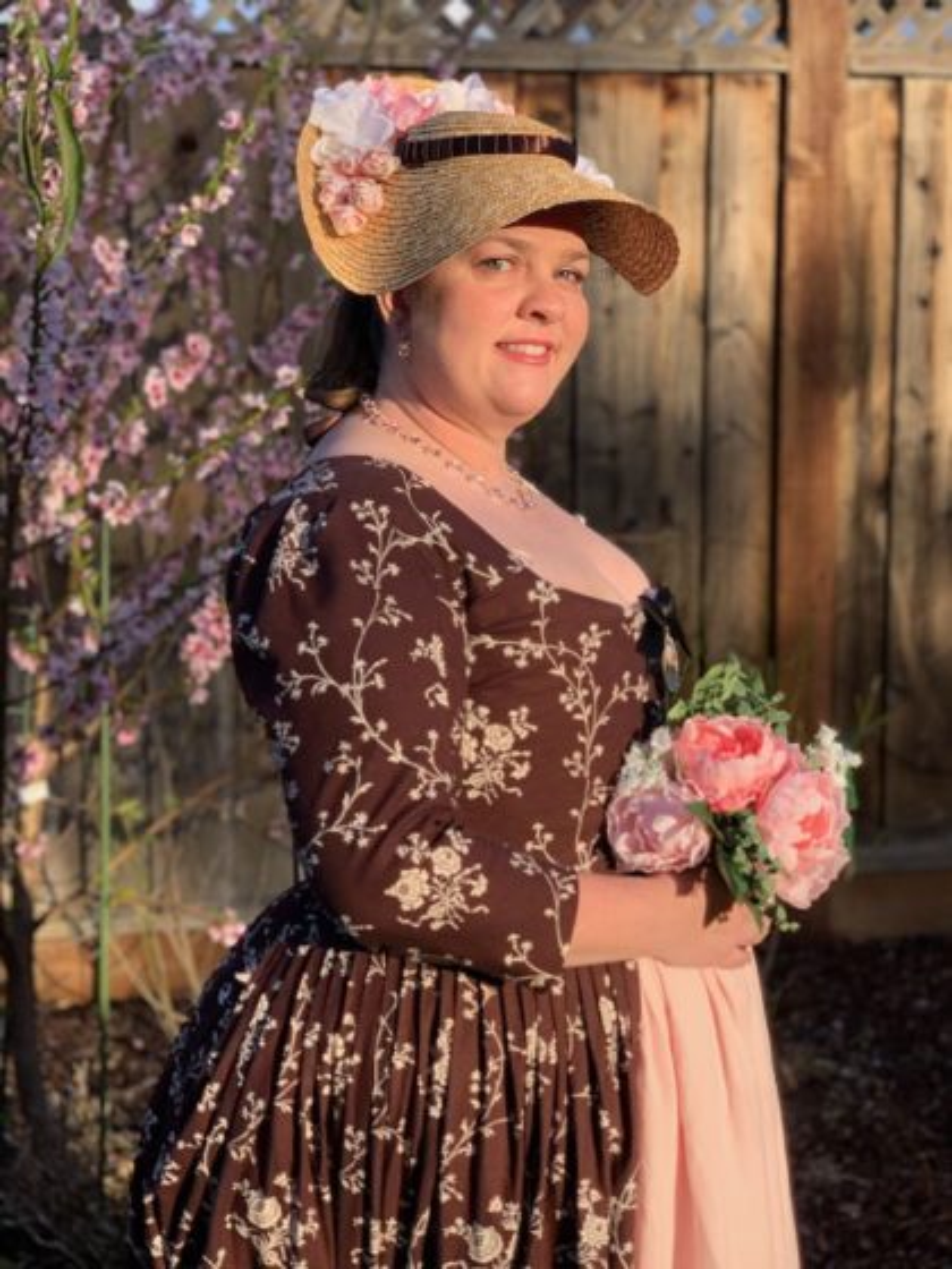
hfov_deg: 28.0
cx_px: 476
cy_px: 634
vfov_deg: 36.8
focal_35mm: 52
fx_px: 1907
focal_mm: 6
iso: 16
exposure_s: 1/466
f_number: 2.4
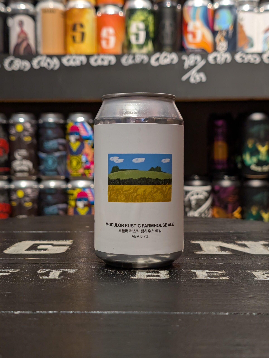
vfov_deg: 38.9
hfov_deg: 29.8
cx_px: 134
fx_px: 506
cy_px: 179
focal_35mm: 49
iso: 171
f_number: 1.68
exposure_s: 1/100
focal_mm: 6.9
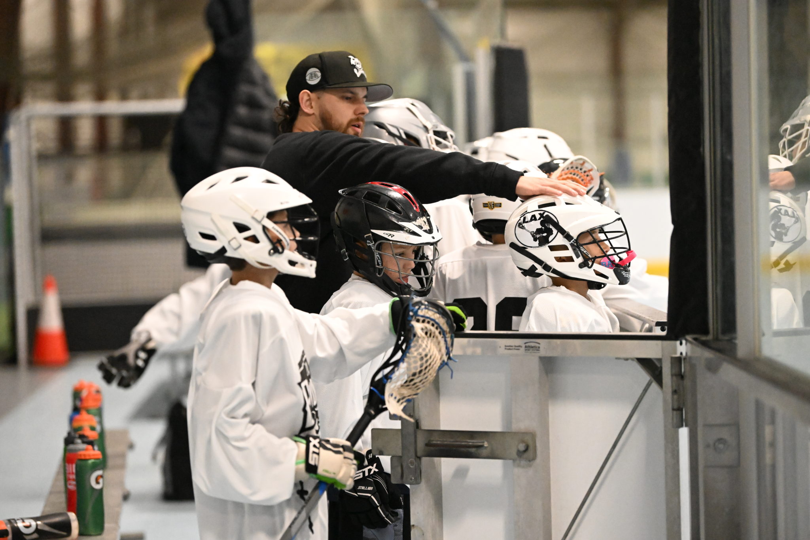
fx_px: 3374
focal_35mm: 150
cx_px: 405
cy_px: 270
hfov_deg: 13.7
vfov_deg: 9.1
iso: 12800
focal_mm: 150
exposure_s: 1/640
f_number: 2.8
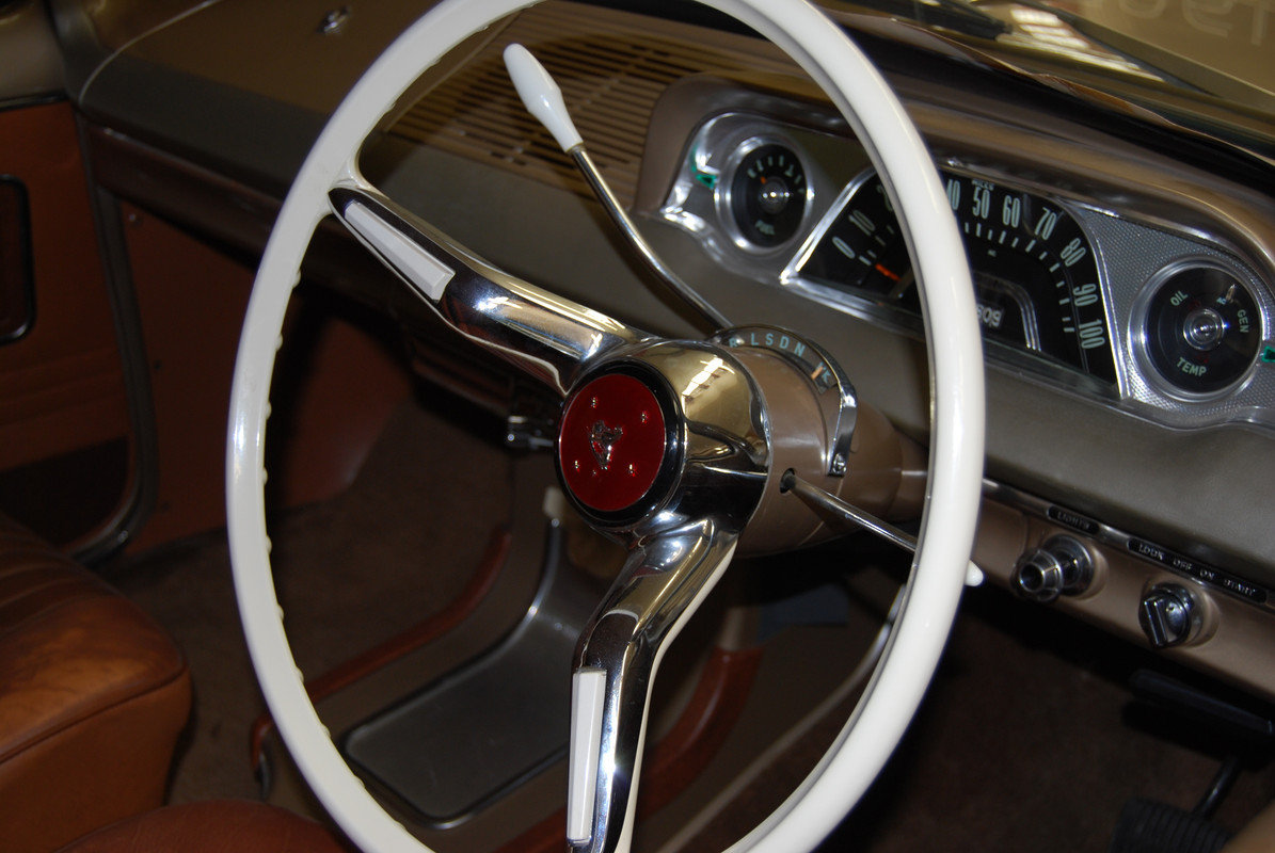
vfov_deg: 28.2
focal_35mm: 48
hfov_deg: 41.1
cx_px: 638
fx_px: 1702
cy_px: 426
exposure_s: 1/60
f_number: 4.5
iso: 200
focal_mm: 32
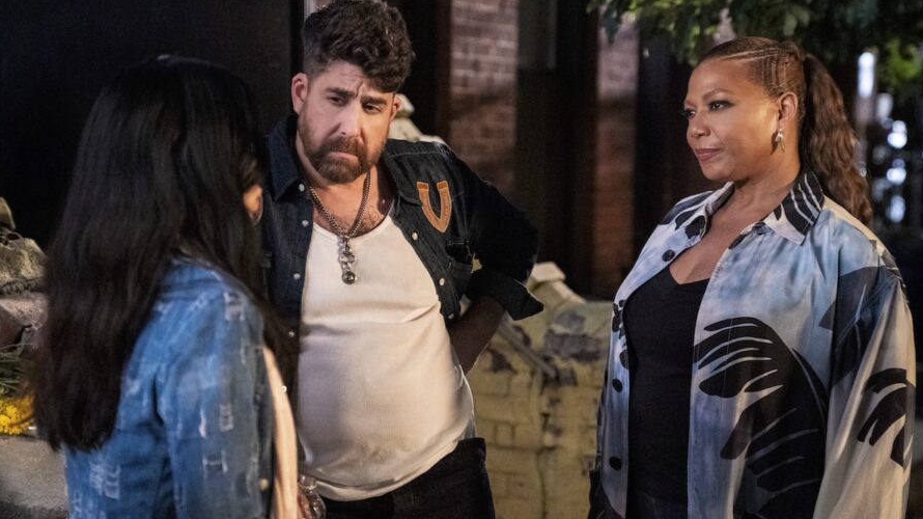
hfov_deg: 29.8
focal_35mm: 71
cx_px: 465
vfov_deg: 17.0
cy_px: 224
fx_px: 1737
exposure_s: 1/160
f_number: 2.8
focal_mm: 67
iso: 10000
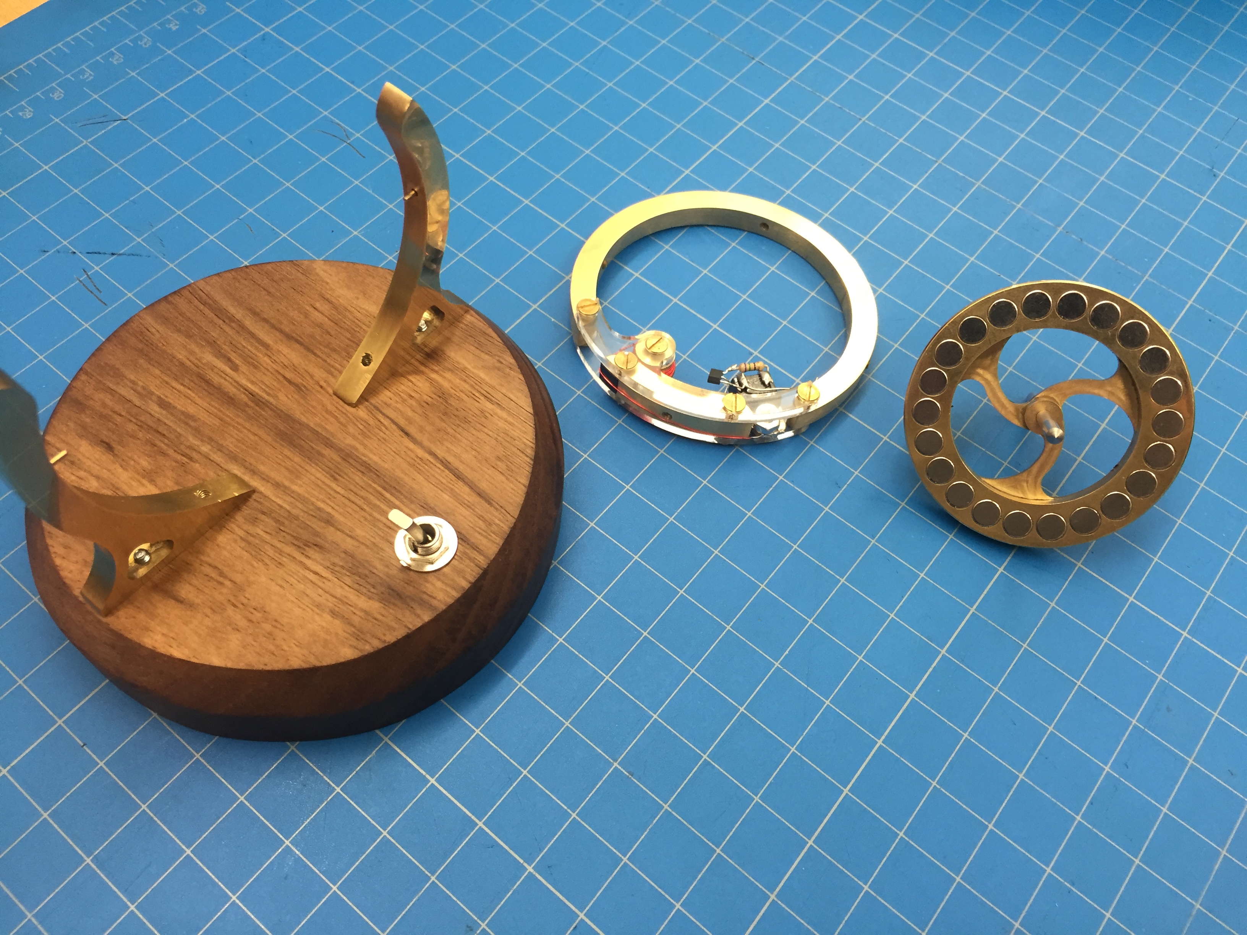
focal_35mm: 29
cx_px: 624
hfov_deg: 61.7
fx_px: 1045
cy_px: 468
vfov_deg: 48.2
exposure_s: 1/30
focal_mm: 4.15
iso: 100
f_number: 2.2
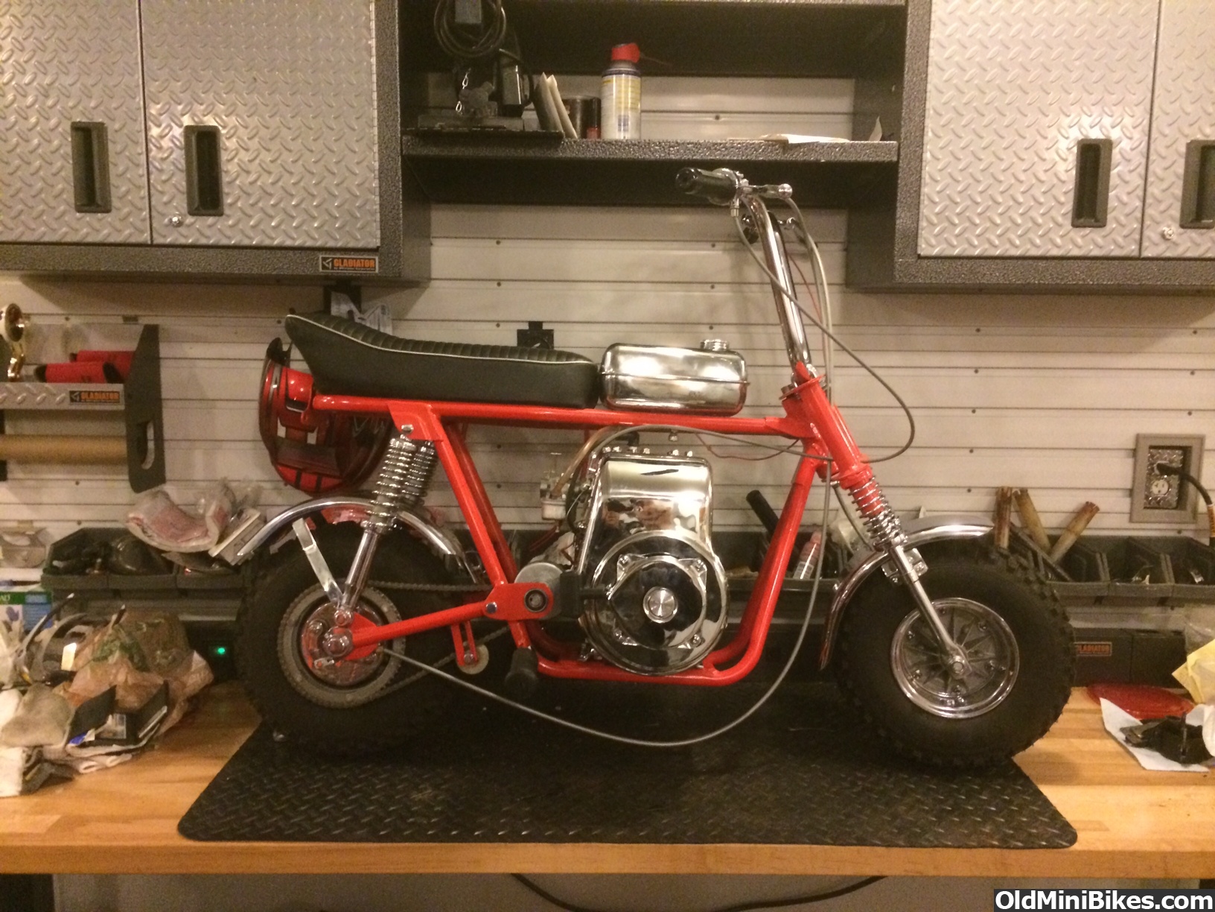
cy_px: 456
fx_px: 1053
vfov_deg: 46.8
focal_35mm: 30
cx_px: 608
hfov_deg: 60.0
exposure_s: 1/15
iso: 500
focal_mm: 4.12
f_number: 2.2
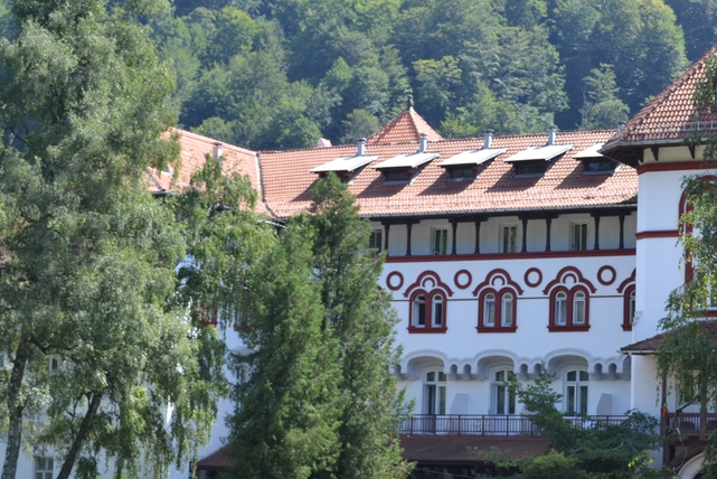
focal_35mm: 97
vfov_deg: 14.1
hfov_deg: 20.9
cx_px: 488
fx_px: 1933
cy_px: 275
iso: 100
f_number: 5.6
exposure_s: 1/125
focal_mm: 36
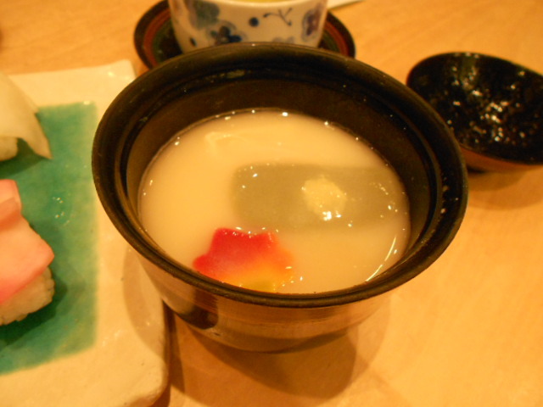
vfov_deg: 53.1
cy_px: 204
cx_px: 272
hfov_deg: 67.3
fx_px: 408
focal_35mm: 26
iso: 400
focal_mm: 4.6
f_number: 3.2
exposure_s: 1/60
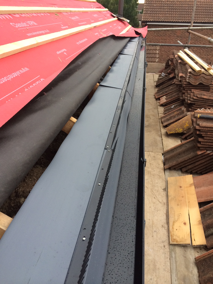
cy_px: 142
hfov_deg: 46.8
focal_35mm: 30
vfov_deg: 60.0
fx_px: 246
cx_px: 106
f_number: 2.2
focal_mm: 4.12
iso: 40
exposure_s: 1/30
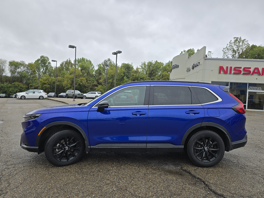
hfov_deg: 73.9
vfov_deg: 58.9
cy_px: 99
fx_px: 175
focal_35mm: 23
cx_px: 132
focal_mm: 6.3
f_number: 1.7
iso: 16
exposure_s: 1/180
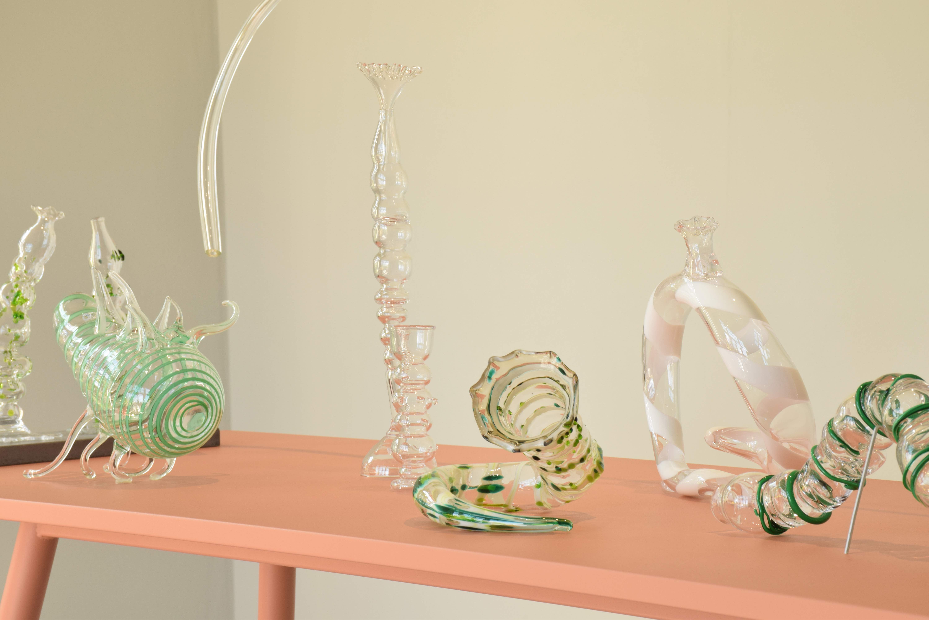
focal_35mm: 112
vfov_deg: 12.2
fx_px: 2903
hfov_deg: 18.2
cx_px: 464
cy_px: 310
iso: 400
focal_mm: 75
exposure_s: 1/25
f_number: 13
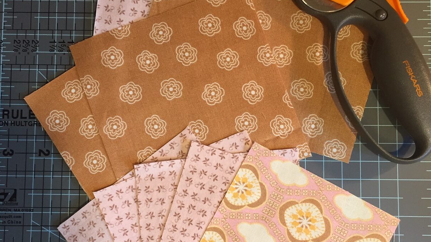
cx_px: 213
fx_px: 492
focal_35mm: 43
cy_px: 160
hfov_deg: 47.3
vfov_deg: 27.6
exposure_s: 1/30
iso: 50
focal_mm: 4.15
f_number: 2.2
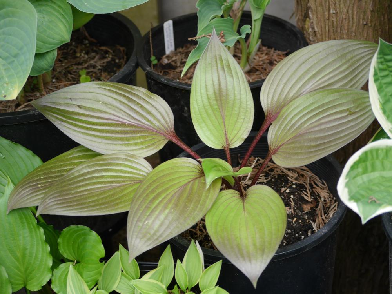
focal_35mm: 90
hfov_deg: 21.8
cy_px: 147
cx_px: 196
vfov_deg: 16.4
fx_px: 1019
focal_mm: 45
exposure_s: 1/125
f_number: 4
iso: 400
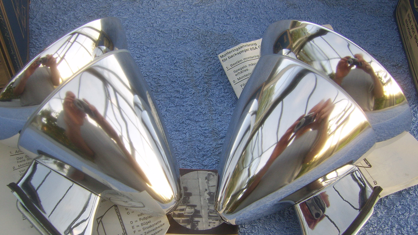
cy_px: 139
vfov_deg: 27.1
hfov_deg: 46.4
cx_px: 200
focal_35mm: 44
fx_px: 488
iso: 50
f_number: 4
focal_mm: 7.8
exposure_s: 1/80
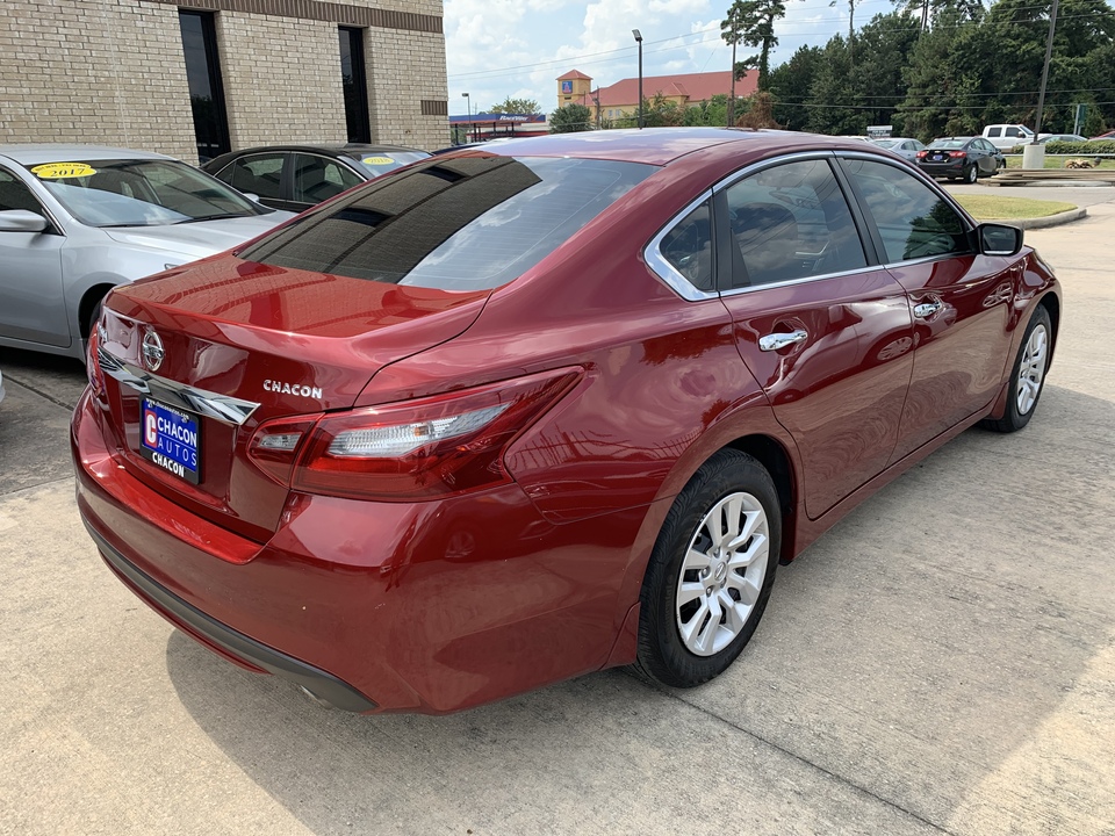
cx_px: 558
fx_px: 837
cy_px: 418
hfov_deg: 67.3
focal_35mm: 26
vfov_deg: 53.1
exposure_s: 1/765
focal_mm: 4.25
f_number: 1.8
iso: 25
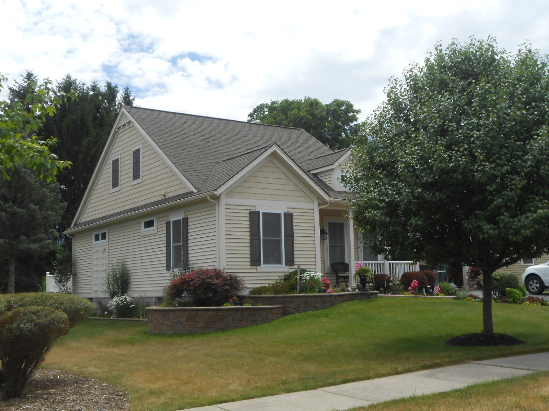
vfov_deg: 32.9
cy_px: 206
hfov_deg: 42.9
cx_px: 274
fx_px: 698
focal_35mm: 44
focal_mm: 7.8
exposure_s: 1/640
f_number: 4.5
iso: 80
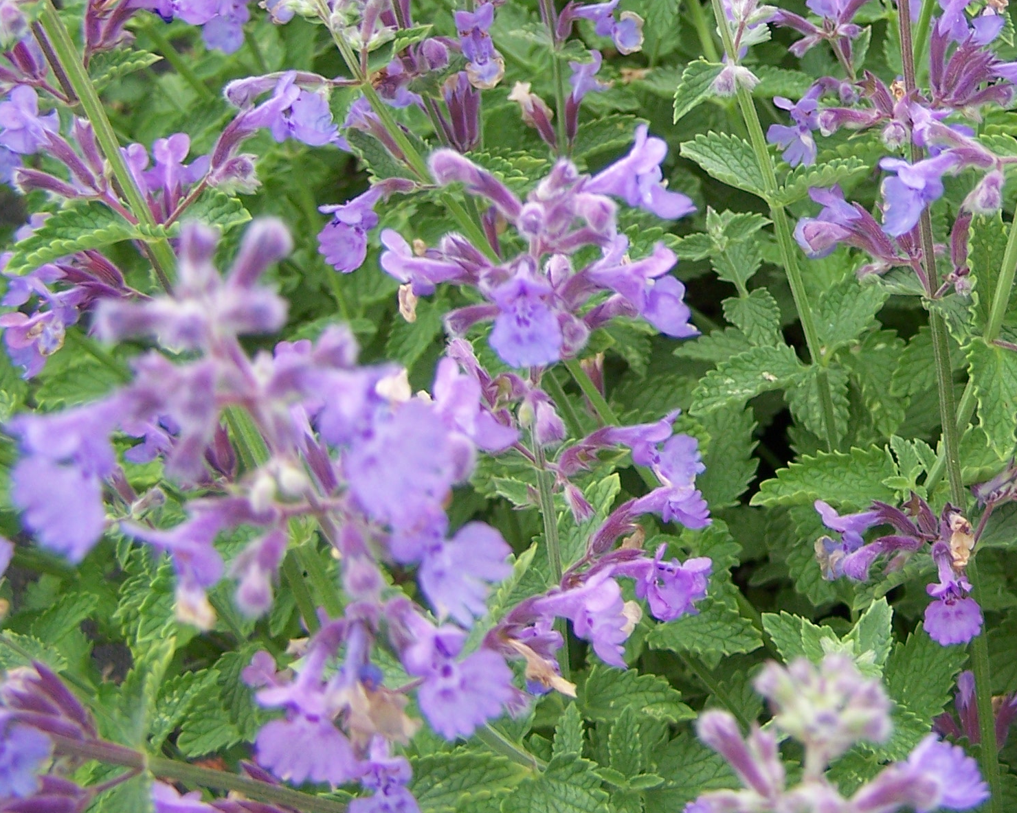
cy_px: 139
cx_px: 900
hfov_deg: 26.0
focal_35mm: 71
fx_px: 2137
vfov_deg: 21.2
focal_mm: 6.3
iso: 80
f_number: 2.8
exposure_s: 1/125
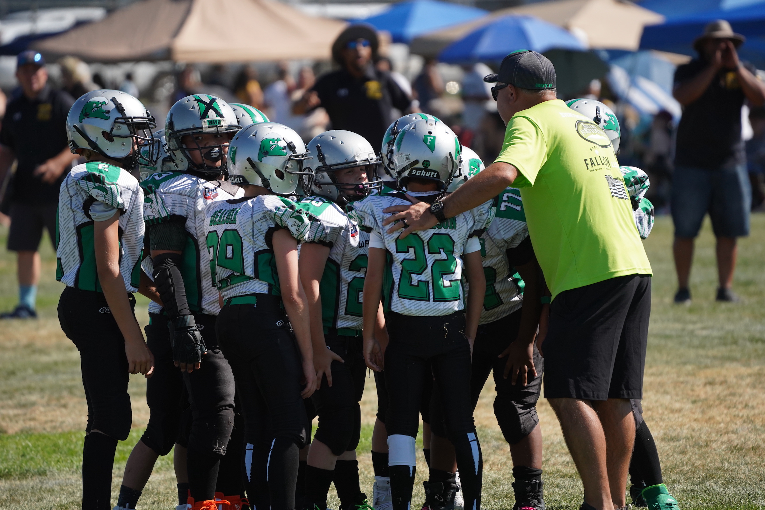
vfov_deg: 3.4
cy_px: 255
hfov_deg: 5.2
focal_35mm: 400
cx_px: 382
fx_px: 8499
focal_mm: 400
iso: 1250
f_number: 6.3
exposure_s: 1/3200
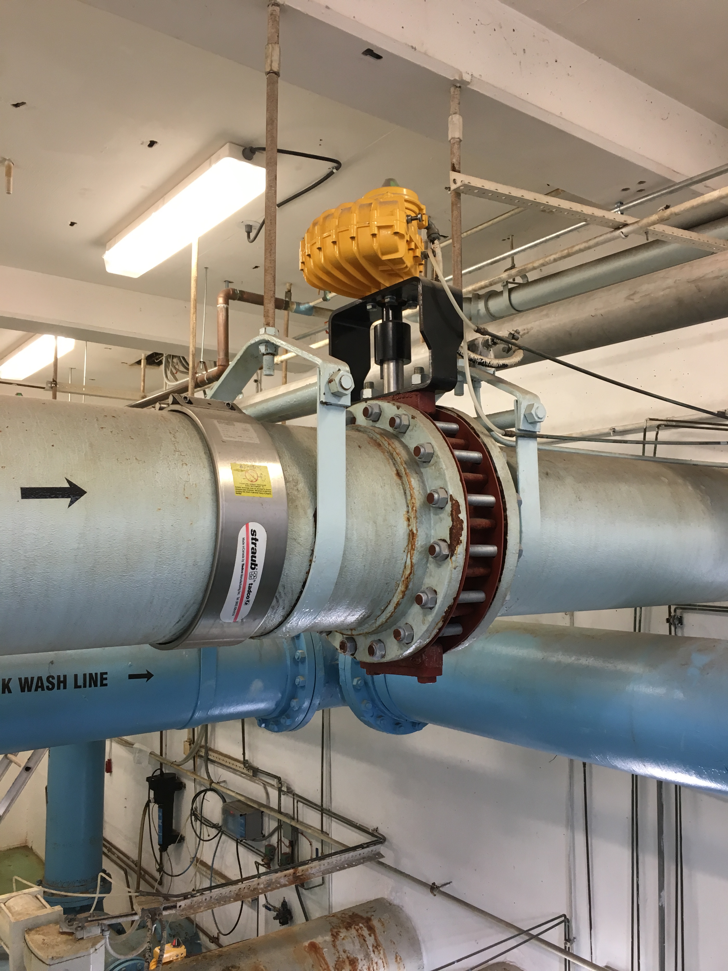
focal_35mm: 29
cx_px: 364
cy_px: 486
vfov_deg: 61.7
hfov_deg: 48.2
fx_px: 813
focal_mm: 4.15
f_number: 2.2
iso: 64
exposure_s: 1/30
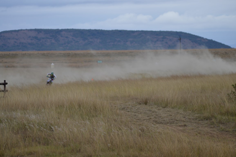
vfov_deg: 6.1
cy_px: 78
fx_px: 1474
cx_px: 118
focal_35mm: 225
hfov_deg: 9.2
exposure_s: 1/1000
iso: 400
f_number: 4.5
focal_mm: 150
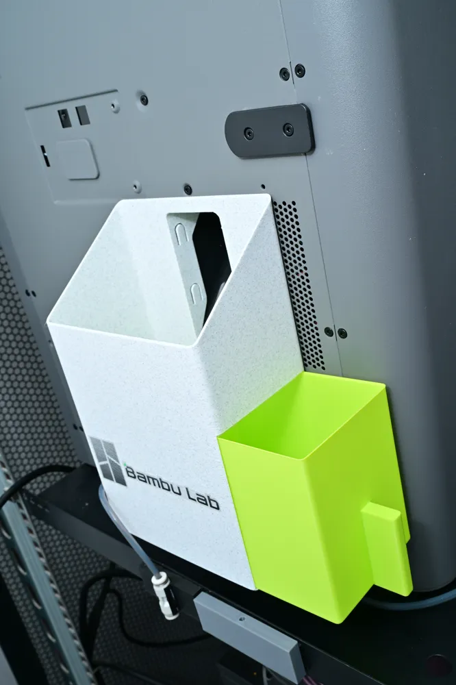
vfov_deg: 54.5
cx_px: 228
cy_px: 342
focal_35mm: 35
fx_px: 665
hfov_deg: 37.8
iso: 280
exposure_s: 1/128
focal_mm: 35
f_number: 16
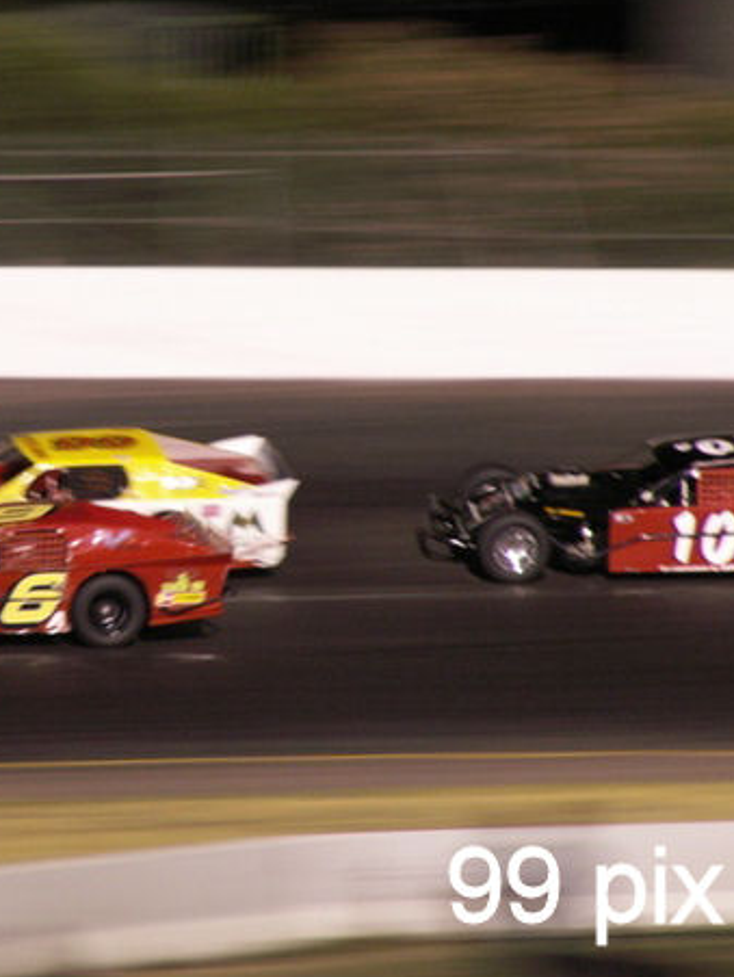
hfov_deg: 2.8
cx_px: 89
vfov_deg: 3.7
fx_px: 15048
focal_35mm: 533
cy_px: 472
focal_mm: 62.38
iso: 160
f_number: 4.5
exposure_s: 1/10
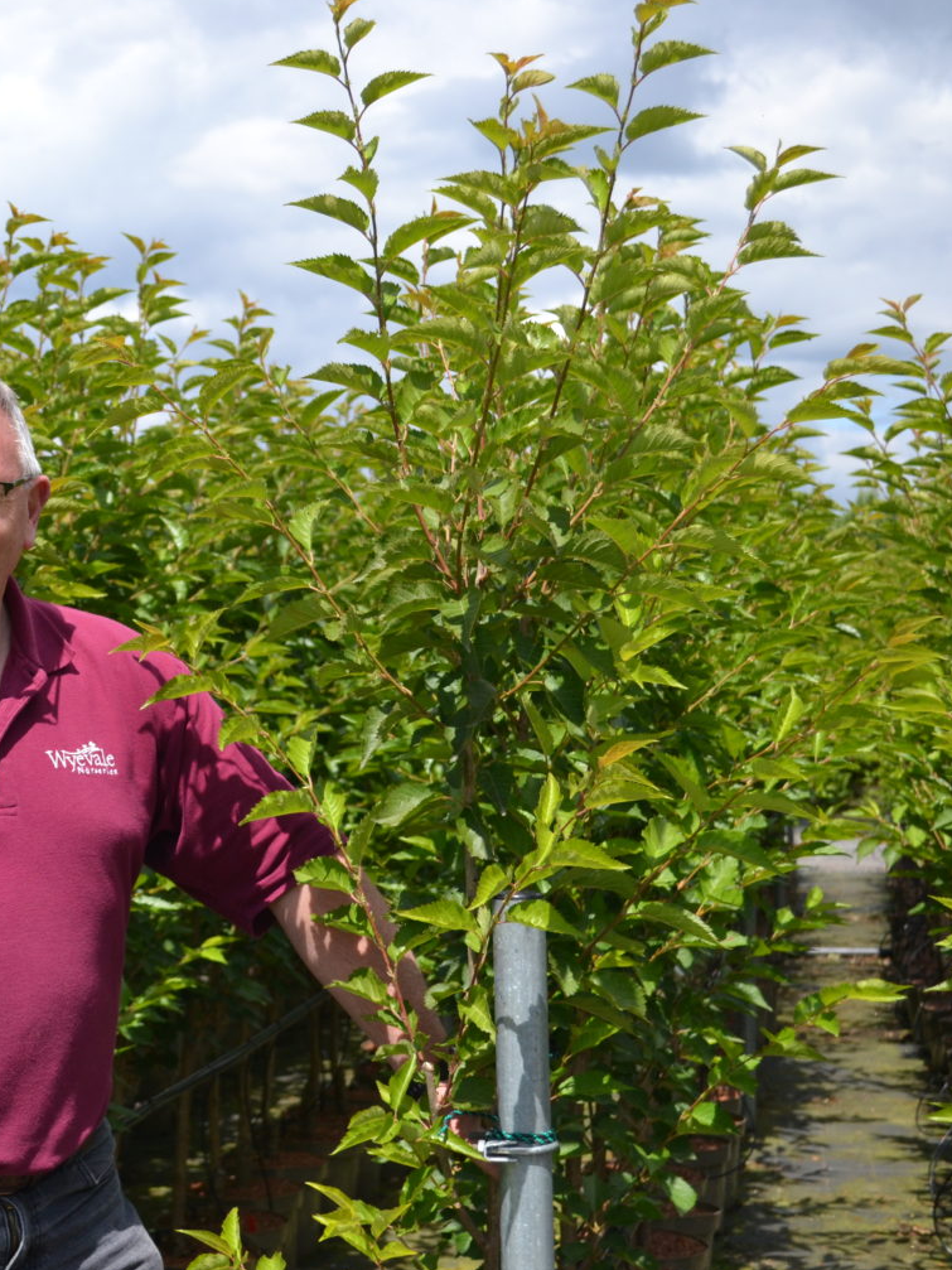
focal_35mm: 66
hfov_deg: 21.6
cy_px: 631
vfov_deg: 29.4
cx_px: 28
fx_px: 2421
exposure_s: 1/1600
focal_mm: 30
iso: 400
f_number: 5.6
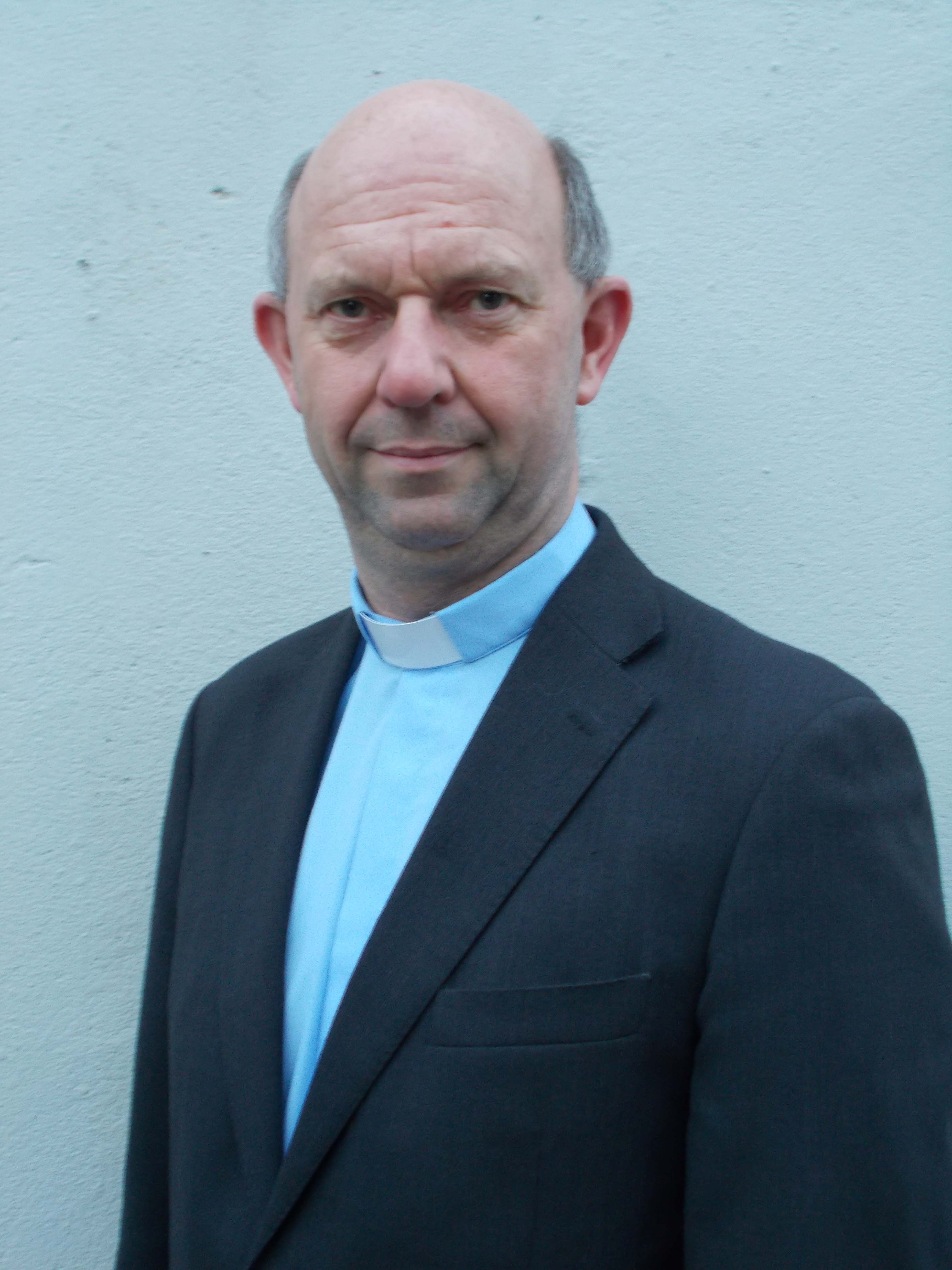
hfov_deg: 29.1
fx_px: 1833
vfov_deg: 38.2
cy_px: 635
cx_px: 476
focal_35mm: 50
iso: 200
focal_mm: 9
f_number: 4.5
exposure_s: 1/5
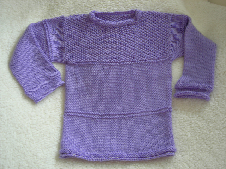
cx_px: 113
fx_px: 248
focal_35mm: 38
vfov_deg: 37.7
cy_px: 84
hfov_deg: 49.0
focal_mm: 8
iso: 64
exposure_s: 1/9.1
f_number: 2.8
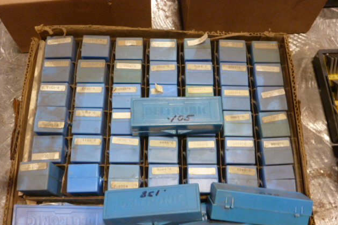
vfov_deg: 35.0
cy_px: 124
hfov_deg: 50.7
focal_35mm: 38
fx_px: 357
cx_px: 168
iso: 400
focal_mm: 6.4
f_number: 3.7
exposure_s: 1/8
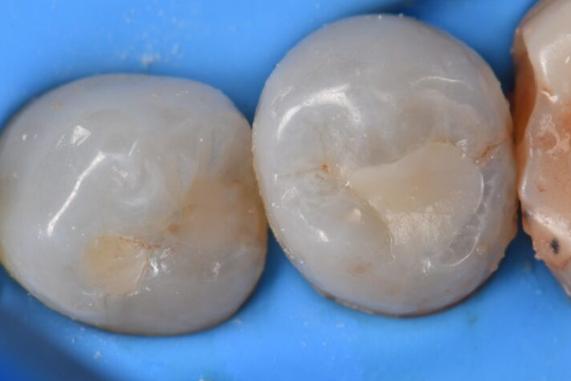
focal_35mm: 225
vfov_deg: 6.1
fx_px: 3568
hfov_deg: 9.1
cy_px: 189
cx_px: 397
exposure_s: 1/200
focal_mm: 105
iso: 200
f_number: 32
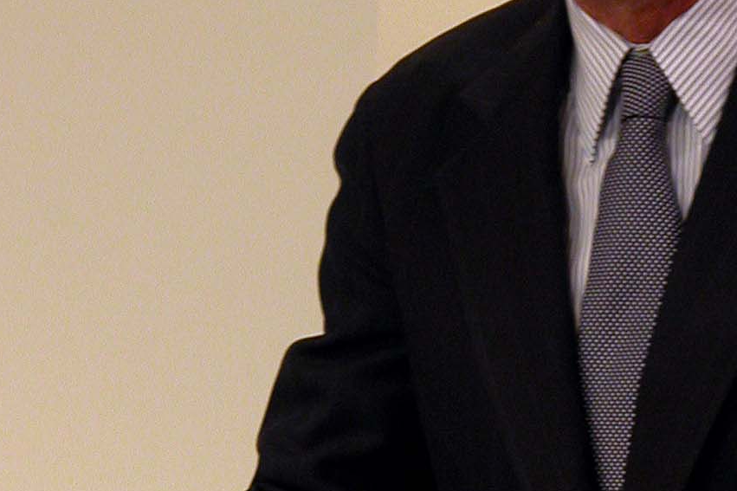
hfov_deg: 5.3
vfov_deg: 3.5
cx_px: 585
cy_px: 511
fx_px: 8003
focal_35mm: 391
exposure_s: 1/4.1
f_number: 3.8
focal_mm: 31.9
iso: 173
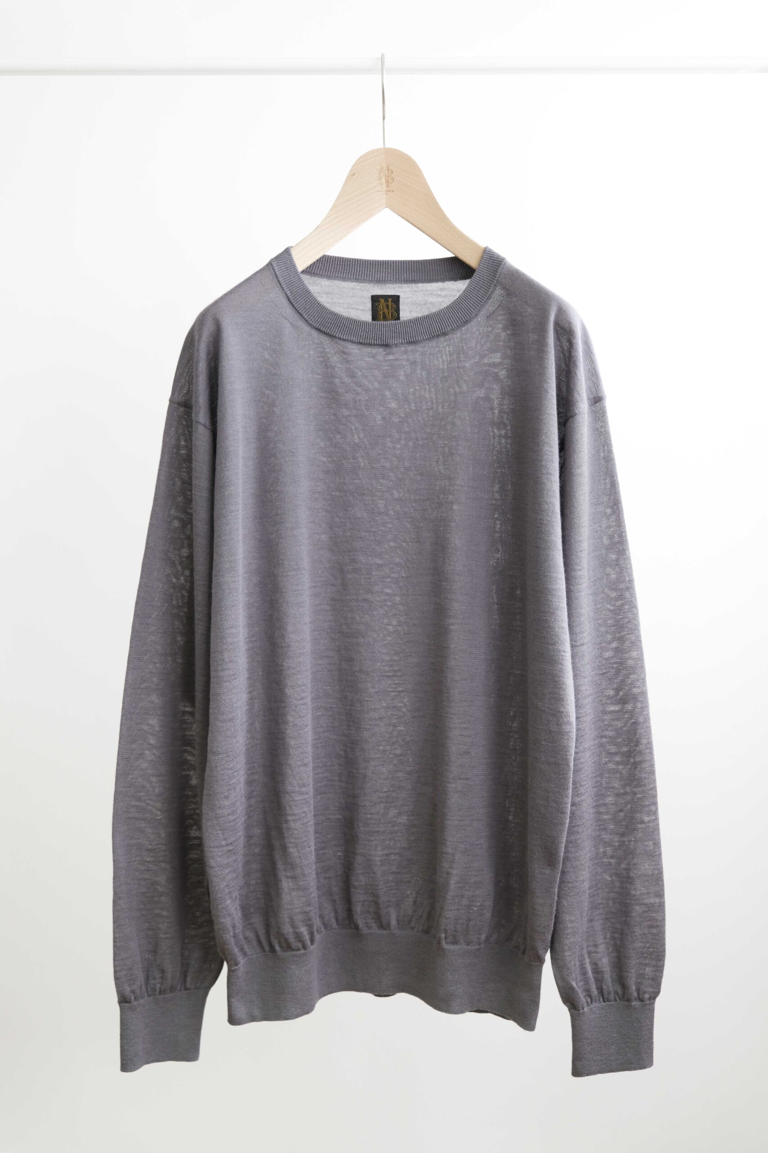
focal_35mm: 39
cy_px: 576
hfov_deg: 34.2
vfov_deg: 49.6
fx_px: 1248
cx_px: 384
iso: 800
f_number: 4
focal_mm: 26
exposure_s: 1/60
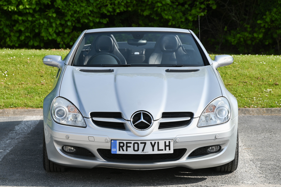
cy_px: 94
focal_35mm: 105
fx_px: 820
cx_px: 140
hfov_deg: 19.4
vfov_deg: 13.1
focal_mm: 105
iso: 200
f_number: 7.1
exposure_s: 1/640
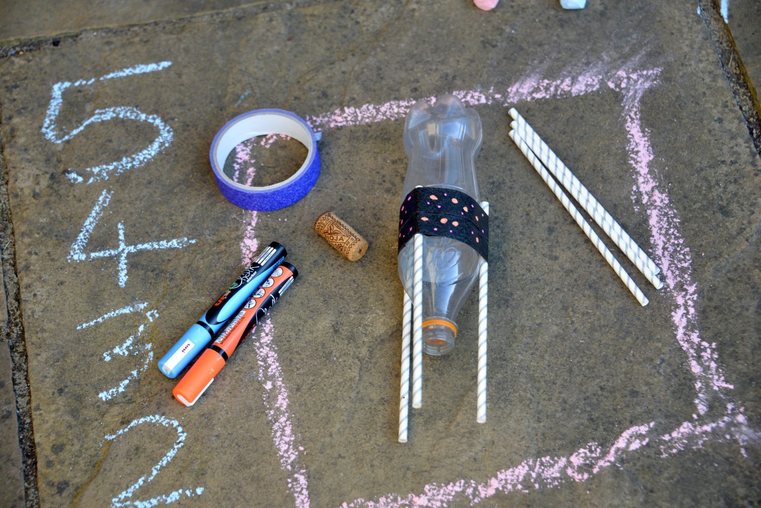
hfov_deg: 22.1
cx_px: 380
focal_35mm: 92
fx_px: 1945
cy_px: 254
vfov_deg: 14.9
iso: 320
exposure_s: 1/125
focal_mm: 92
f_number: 5.6
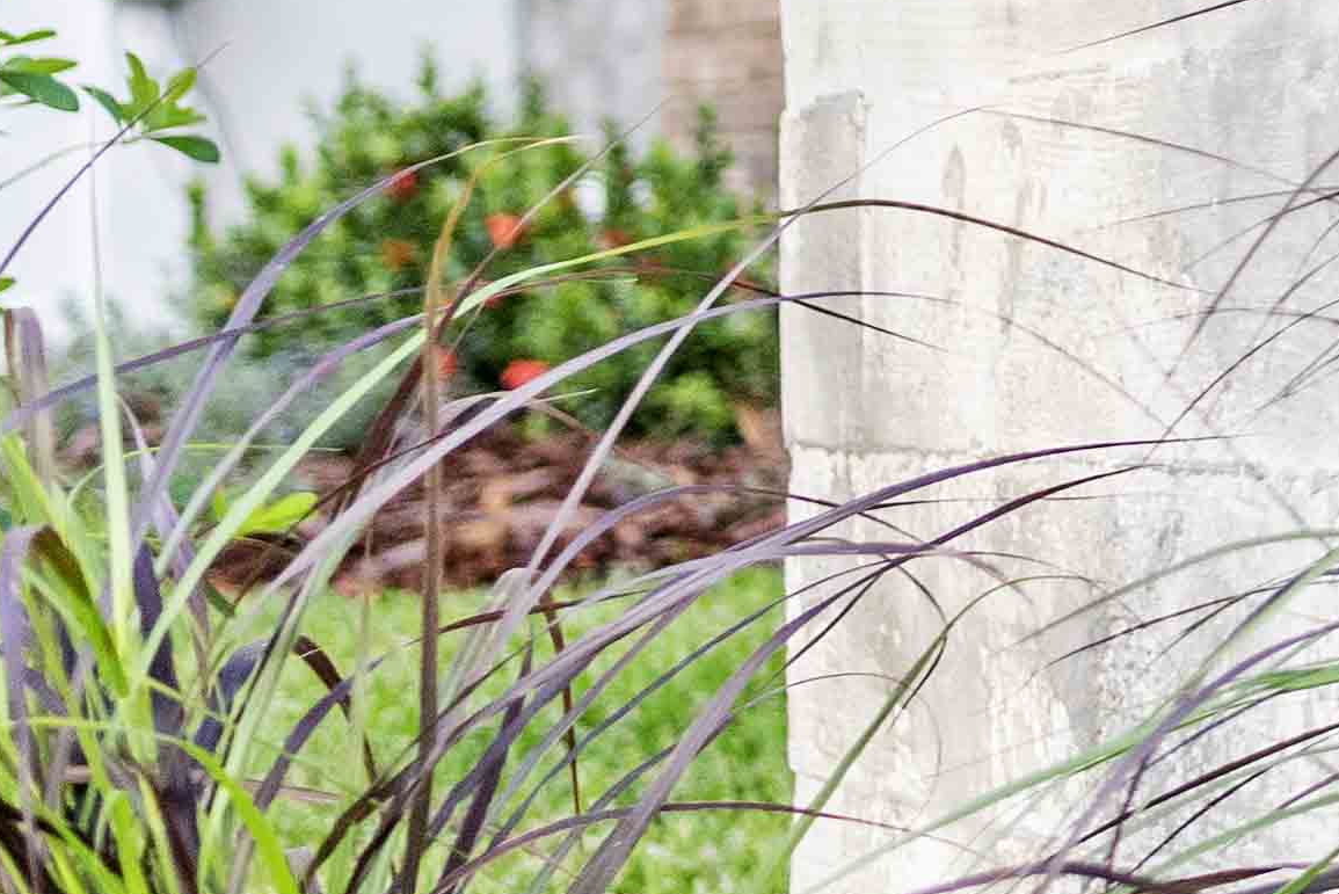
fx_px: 8297
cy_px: -1194
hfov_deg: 7.9
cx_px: 4148
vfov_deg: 5.9
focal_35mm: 223
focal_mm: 35
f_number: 2.8
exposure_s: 1/400
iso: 320
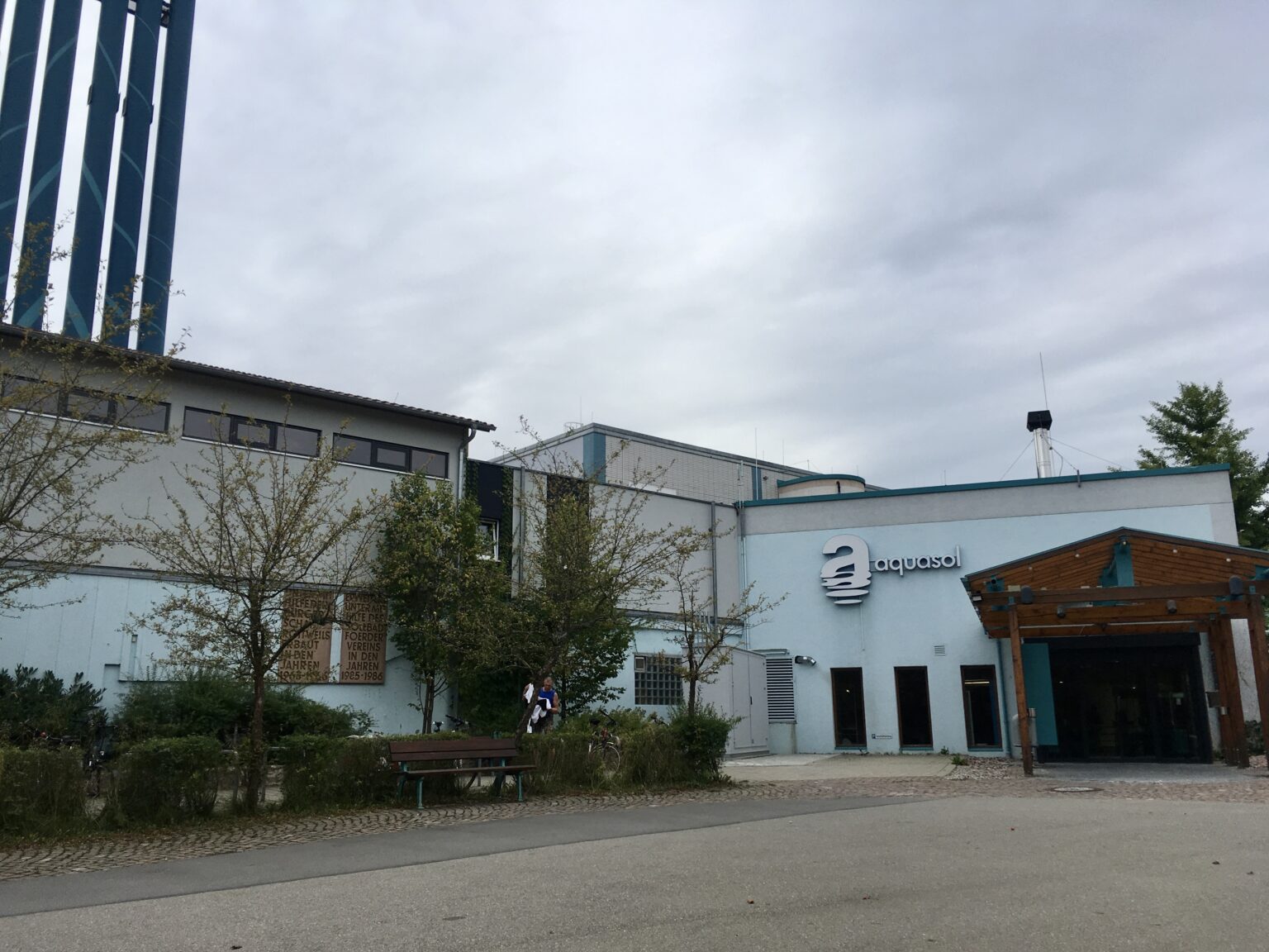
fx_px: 1063
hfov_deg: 61.7
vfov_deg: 48.2
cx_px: 634
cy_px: 476
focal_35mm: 29
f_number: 2.2
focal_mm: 4.15
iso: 25
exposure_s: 1/1350
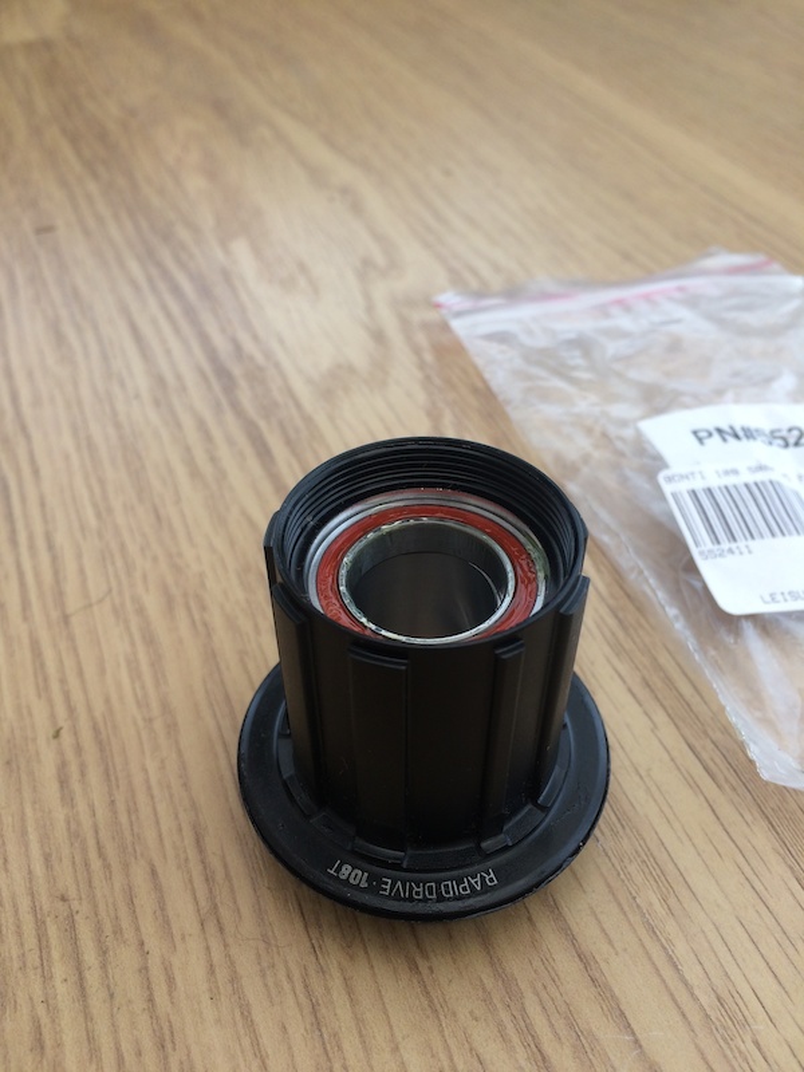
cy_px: 536
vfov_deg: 61.7
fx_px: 898
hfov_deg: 48.2
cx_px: 402
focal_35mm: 29
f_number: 2.2
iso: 50
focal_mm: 4.15
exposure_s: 1/50
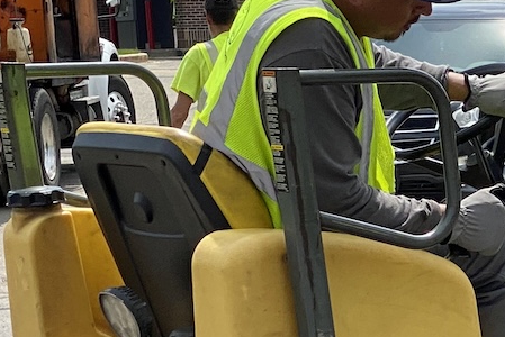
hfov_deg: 10.9
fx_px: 2555
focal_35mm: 182
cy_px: 495
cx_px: 768
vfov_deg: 7.4
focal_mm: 6
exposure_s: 1/2179
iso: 20
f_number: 2
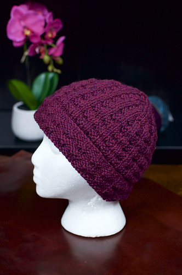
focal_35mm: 52
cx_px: 91
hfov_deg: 25.7
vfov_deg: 37.9
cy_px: 138
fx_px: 399
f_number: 3.2
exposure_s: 1/125
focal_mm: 35
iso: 400
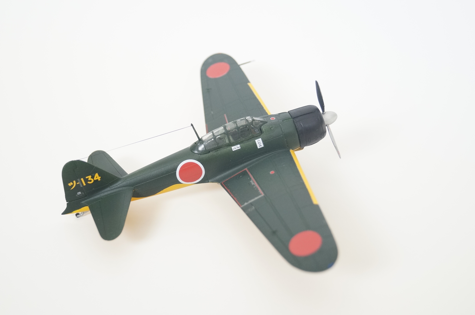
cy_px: 158
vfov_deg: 22.5
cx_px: 238
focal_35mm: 60
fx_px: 790
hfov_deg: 33.4
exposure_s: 1/80
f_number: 5
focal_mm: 40
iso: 800
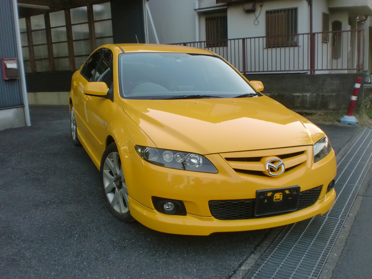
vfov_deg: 40.7
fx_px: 376
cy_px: 140
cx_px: 186
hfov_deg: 52.6
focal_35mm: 35
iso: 160
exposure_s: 1/60
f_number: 3.1
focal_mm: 6.3
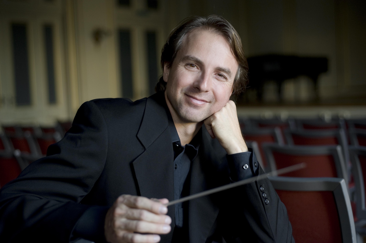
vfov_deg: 27.0
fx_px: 508
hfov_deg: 39.6
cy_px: 122
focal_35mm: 50
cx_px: 183
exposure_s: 1/80
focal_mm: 50
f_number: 2.5
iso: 640
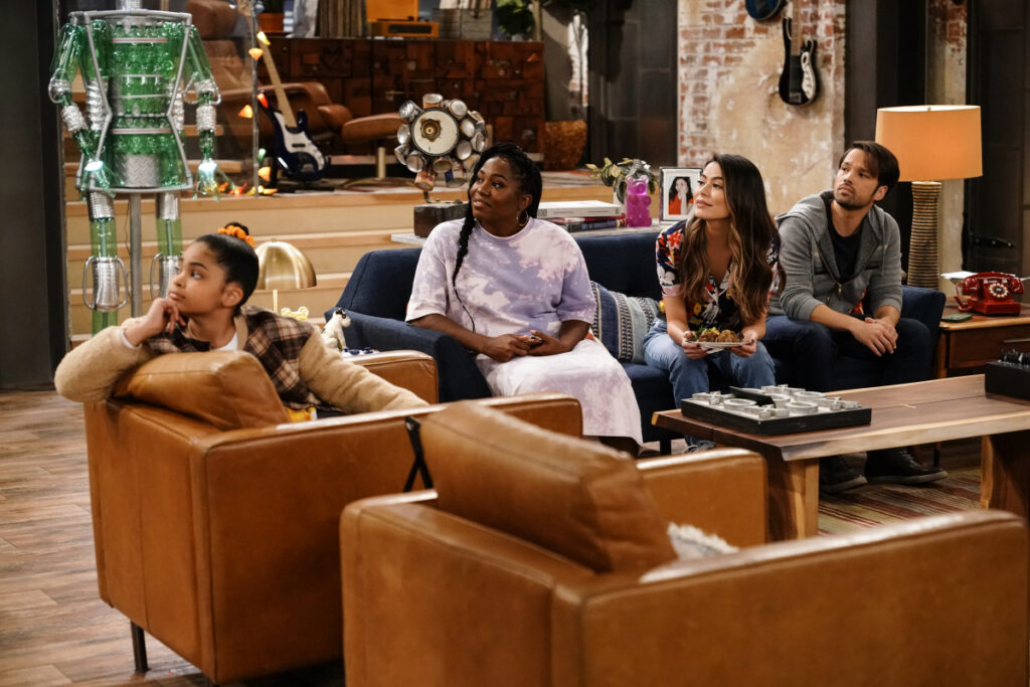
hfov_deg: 28.8
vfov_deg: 19.5
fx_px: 2003
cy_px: 344
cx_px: 515
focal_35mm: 70
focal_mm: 70
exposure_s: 1/200
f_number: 3.2
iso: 6400
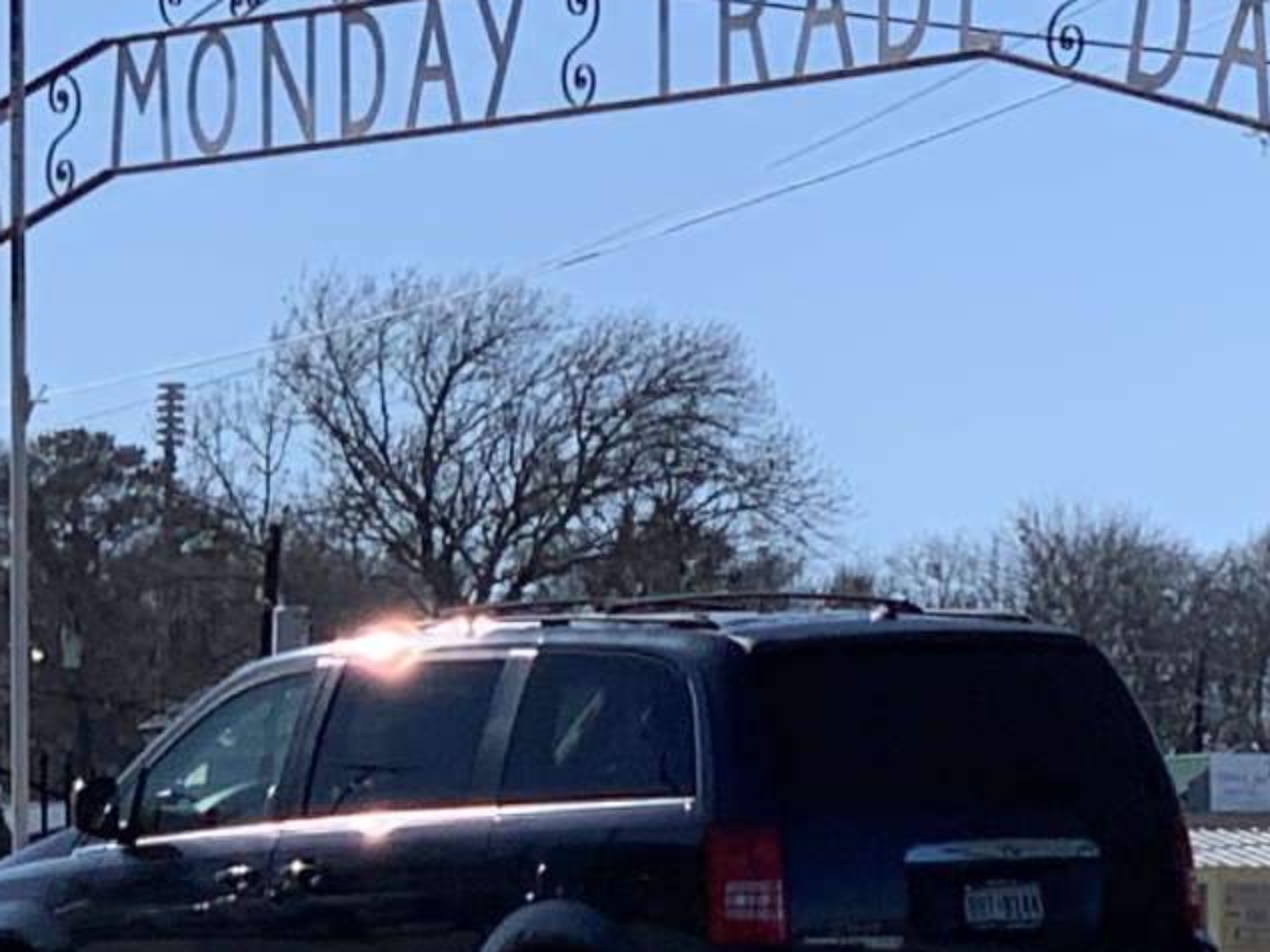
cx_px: 418
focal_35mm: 124
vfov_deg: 11.9
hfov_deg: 15.9
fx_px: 4548
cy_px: 159
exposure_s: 1/1410
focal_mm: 6
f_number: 2.4
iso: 16
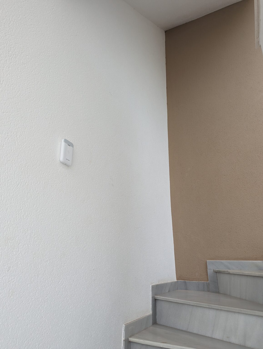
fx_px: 242
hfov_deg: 56.9
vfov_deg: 71.5
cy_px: 174
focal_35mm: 24
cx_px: 132
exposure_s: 1/622
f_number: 1.85
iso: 72
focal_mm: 6.81
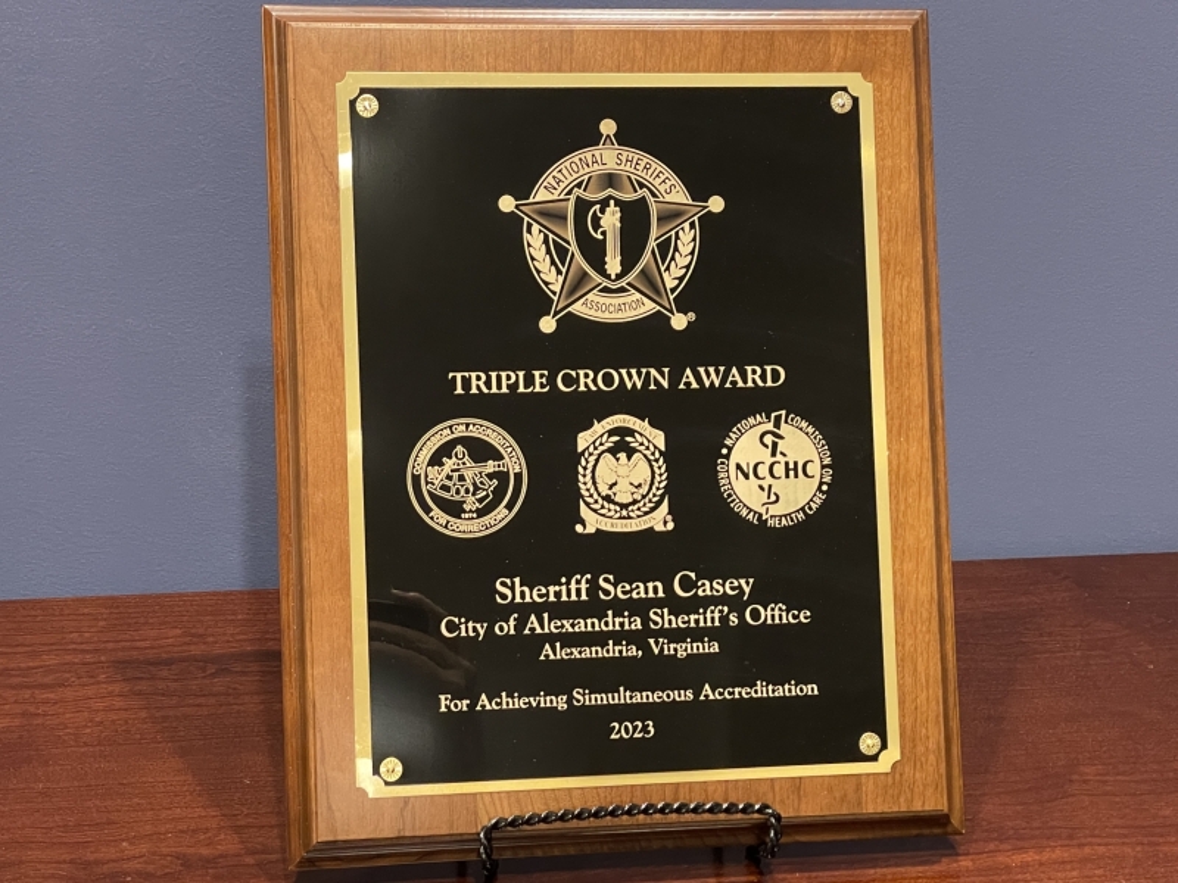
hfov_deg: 36.8
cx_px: 589
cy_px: 442
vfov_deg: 28.0
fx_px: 1770
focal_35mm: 52
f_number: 2
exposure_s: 1/60
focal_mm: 6
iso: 400
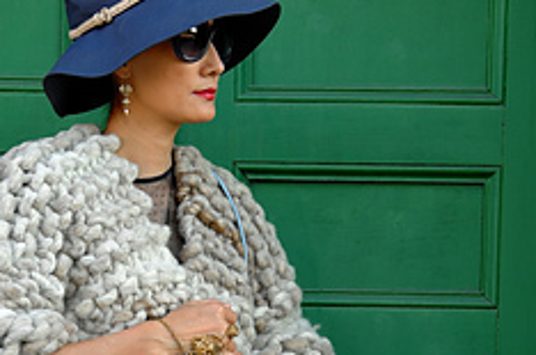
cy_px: 363
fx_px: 1144
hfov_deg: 26.3
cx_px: 195
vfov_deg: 17.2
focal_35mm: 77
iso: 100
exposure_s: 1/80
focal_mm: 24.1
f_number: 4.5
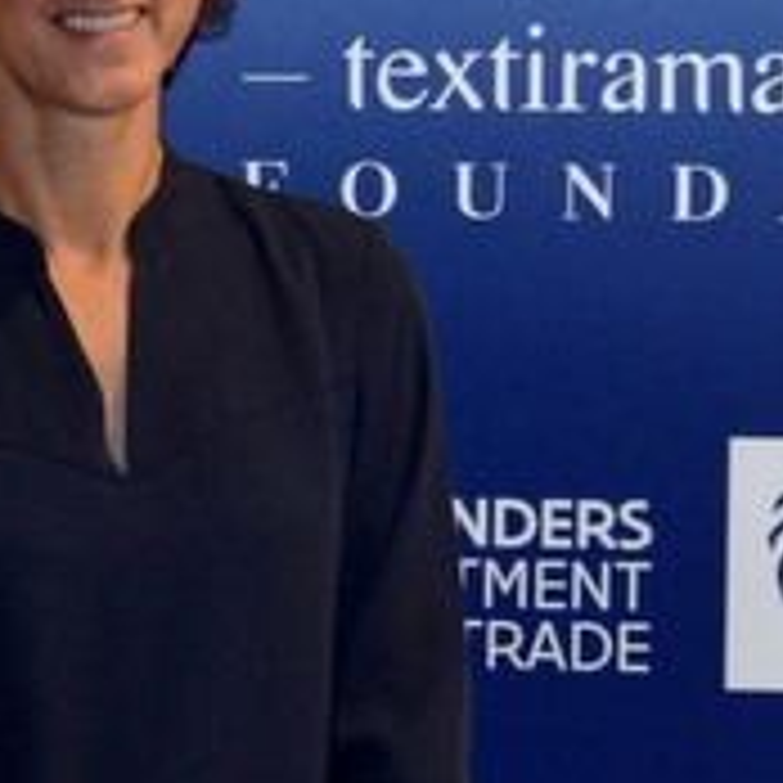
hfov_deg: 8.0
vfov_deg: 8.1
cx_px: -40
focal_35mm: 216
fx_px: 5531
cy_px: 518
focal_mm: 23
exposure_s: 1/125
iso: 720
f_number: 4.5
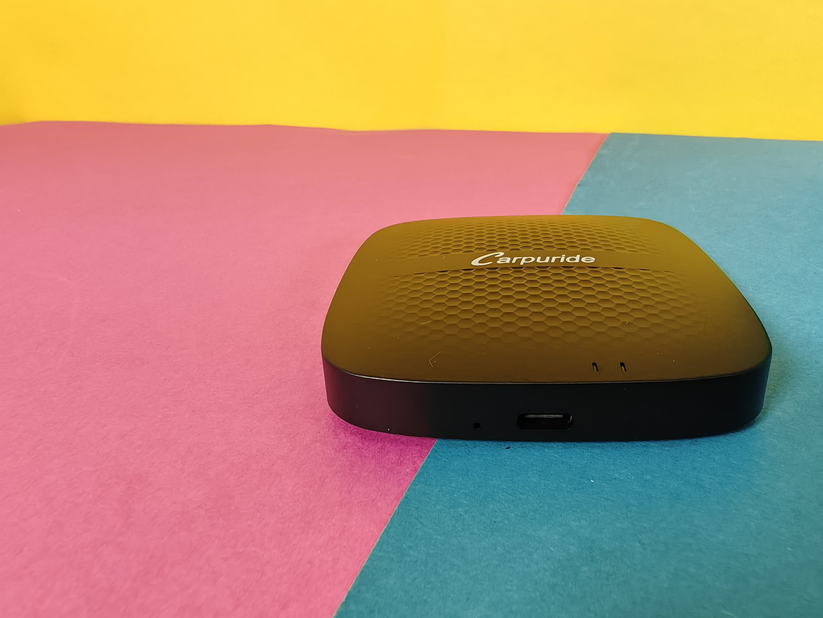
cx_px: 418
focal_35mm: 25
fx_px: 594
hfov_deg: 69.4
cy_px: 305
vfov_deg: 54.9
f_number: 2
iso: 160
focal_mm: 1.82
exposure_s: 1/50
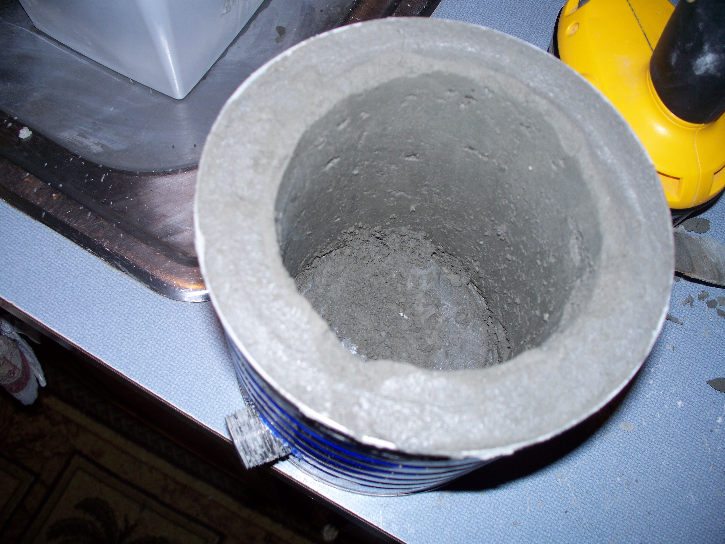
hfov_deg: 51.4
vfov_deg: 39.7
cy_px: 272
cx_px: 362
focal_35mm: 36
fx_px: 754
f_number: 2.8
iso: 64
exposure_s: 1/60
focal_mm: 7.54
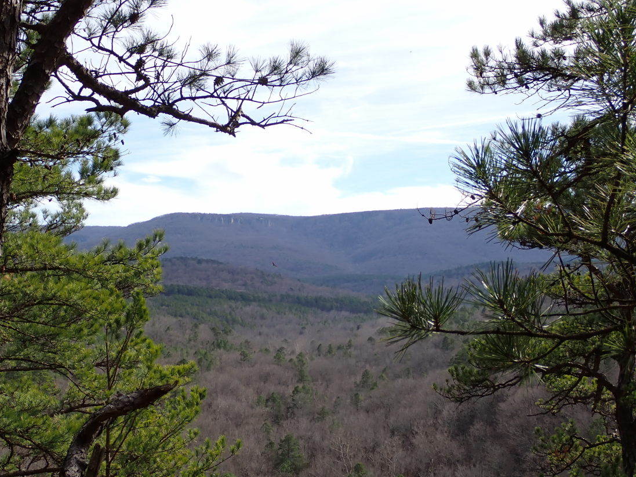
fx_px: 1158
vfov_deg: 23.3
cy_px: 231
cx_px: 278
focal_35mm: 63
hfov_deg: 30.7
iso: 100
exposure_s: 1/400
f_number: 4.5
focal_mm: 9.65
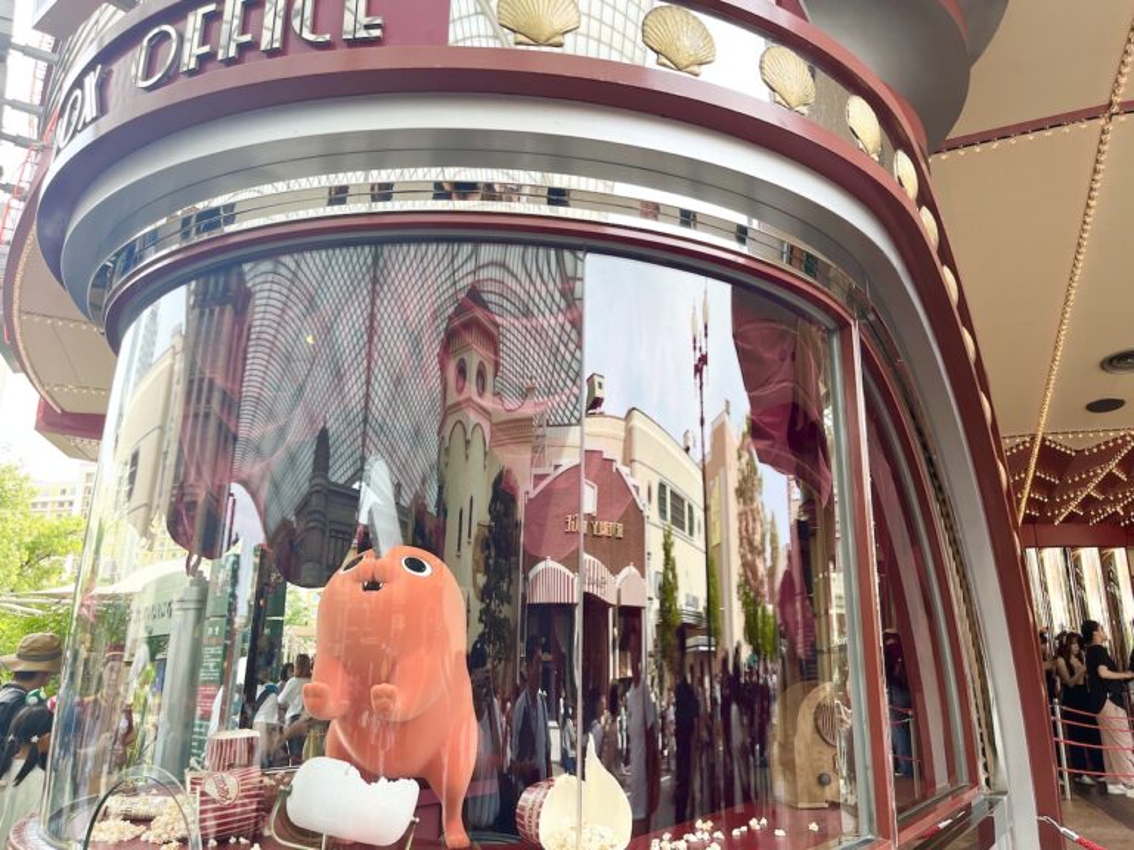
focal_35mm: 26
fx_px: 852
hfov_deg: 67.3
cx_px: 567
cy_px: 425
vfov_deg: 53.1
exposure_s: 1/338
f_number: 1.6
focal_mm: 5.1
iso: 50
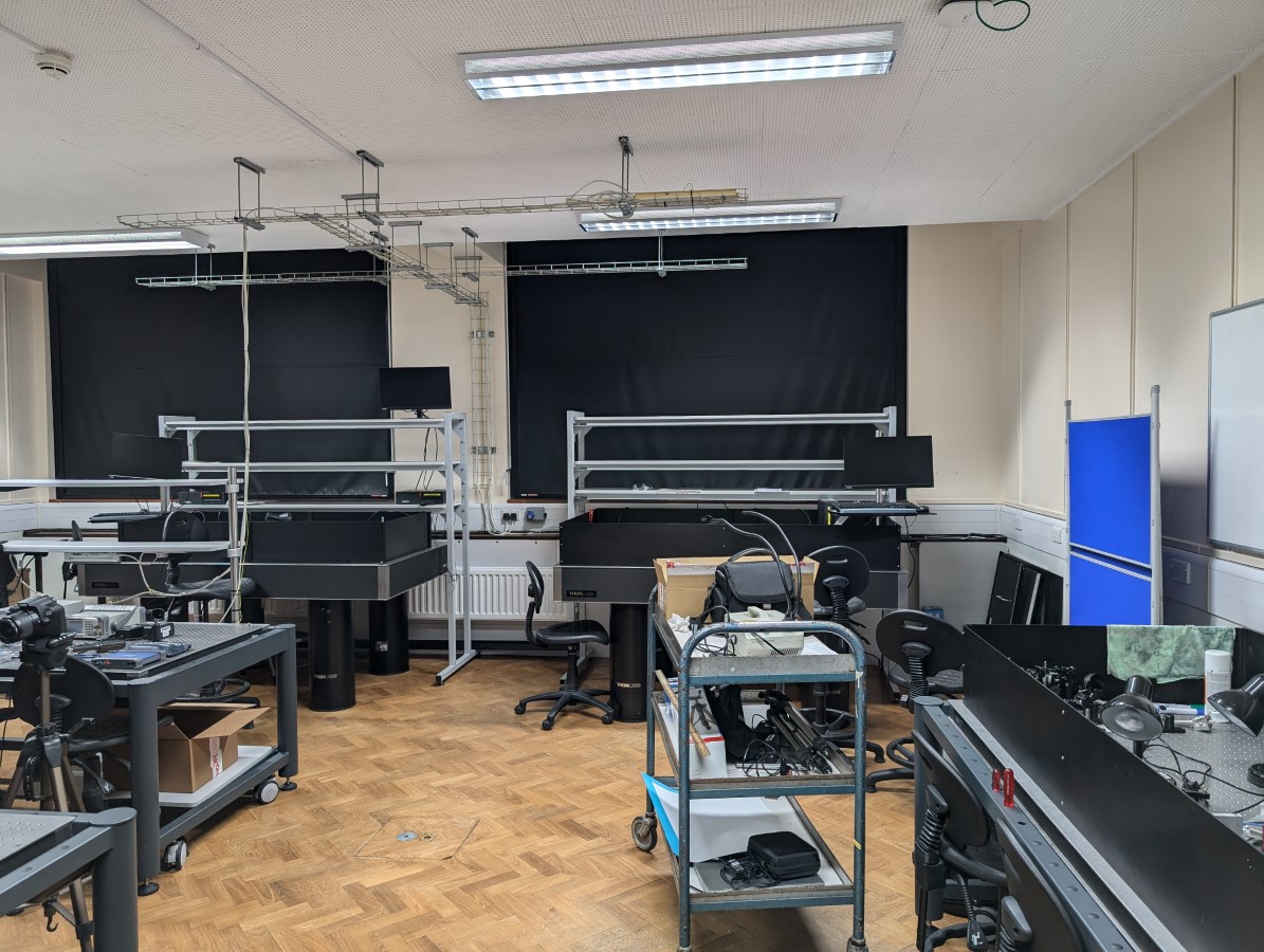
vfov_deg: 56.9
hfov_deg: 71.5
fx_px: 878
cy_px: 476
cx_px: 632
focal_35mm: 24
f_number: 1.68
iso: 78
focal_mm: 6.9
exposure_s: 1/51.2
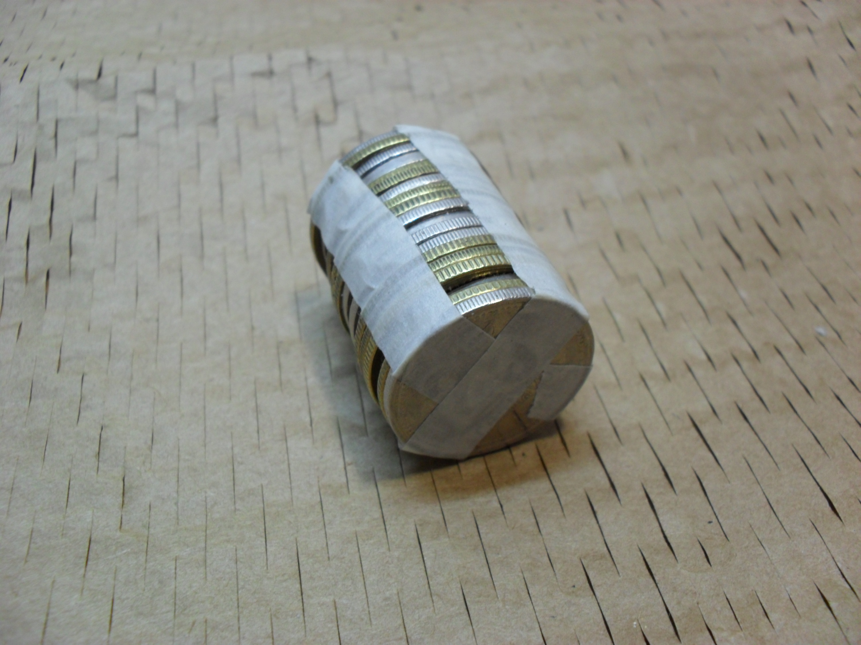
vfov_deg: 40.7
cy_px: 322
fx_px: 871
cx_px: 430
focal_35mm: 35
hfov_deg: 52.6
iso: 160
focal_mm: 6.3
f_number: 3.2
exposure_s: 1/30
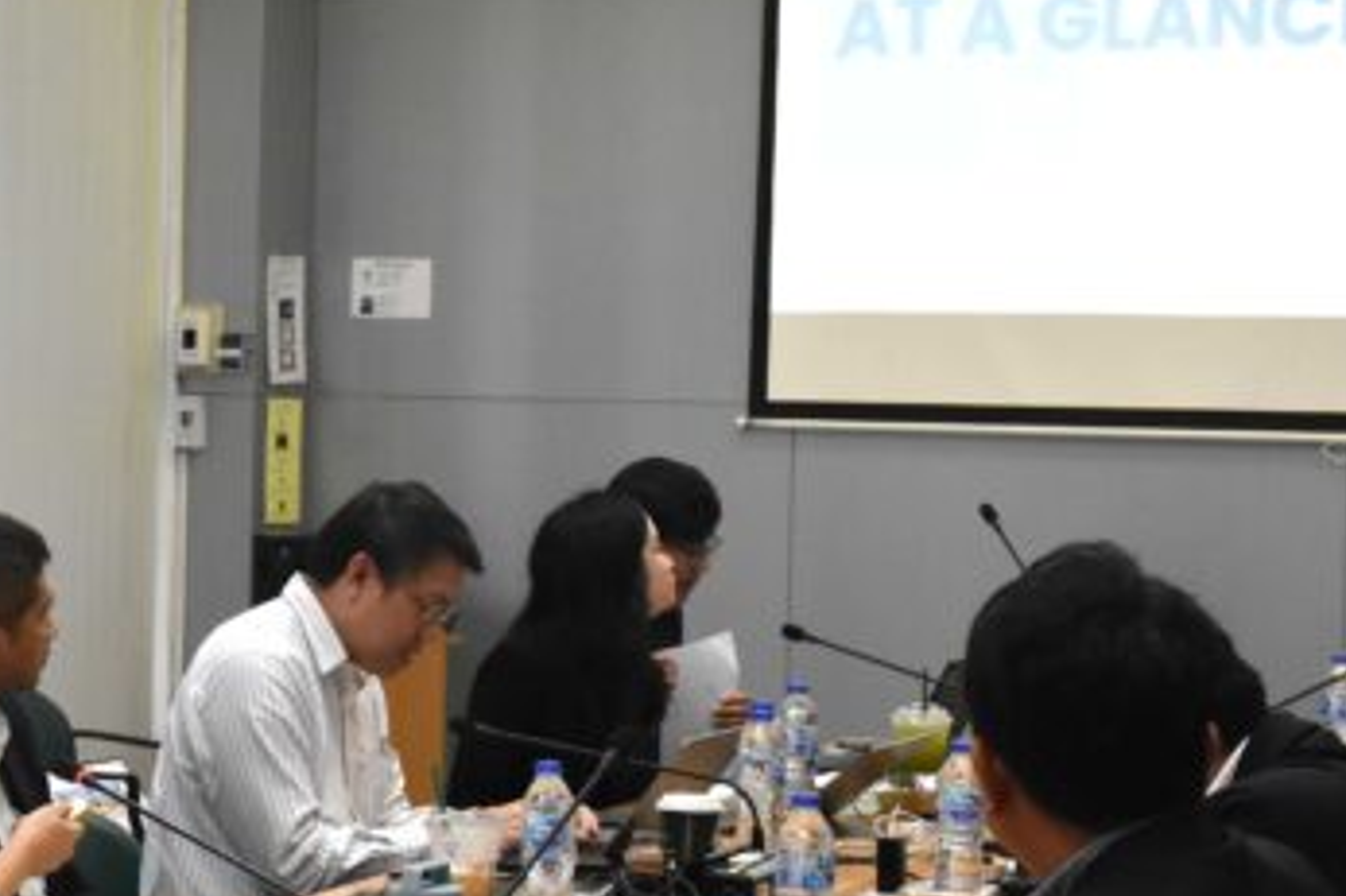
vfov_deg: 12.9
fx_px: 3962
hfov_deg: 18.9
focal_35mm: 106
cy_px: 477
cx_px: 128
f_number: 7.1
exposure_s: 1/200
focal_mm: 35
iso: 2500
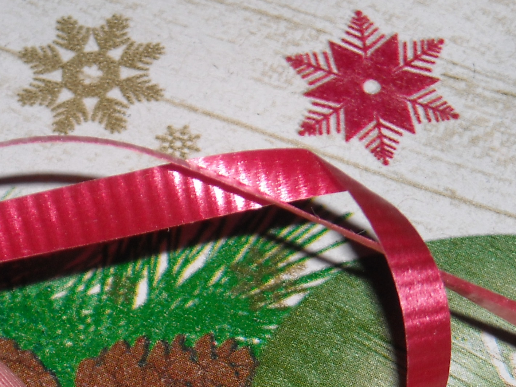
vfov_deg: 6.1
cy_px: 395
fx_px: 3607
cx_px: 110
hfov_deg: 8.2
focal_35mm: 242
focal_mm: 17.1
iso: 64
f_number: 9.3
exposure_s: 1/125
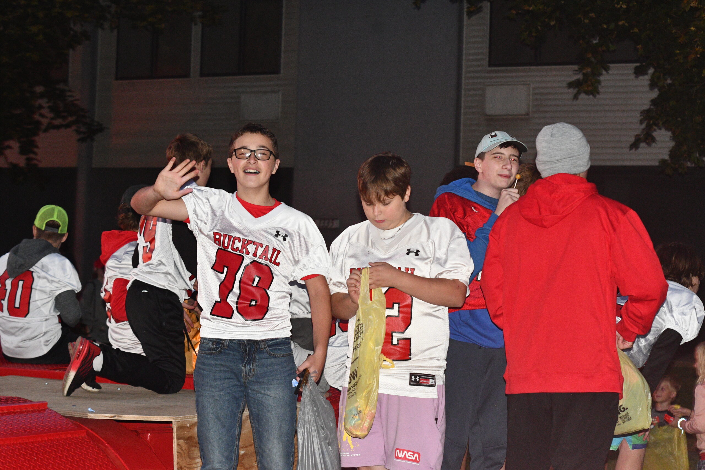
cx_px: 352
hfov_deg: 19.5
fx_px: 2056
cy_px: 235
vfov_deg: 13.0
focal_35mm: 105
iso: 2500
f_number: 6.3
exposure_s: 1/60
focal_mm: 70
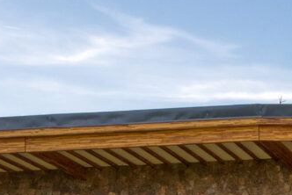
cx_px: 580
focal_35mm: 111
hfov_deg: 15.0
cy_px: 287
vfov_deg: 11.8
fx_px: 901
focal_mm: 18
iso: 320
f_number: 16
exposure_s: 1/80
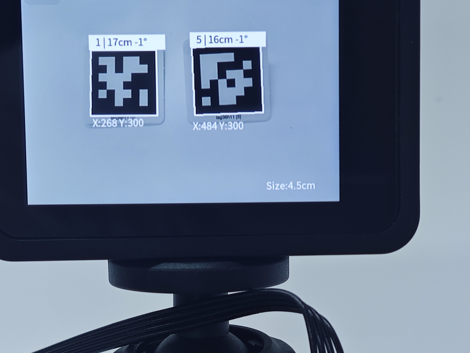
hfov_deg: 15.4
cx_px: 272
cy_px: 260
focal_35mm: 128
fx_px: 1738
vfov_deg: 11.6
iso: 64
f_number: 1.6
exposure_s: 1/100
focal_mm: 6.55
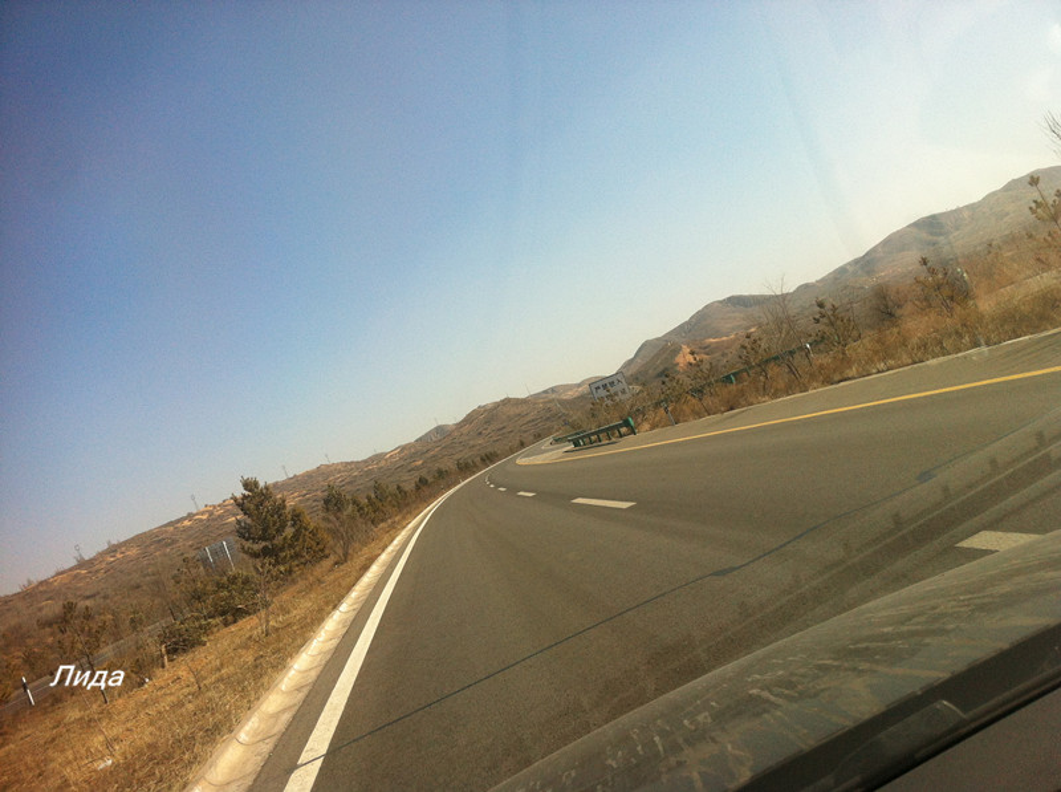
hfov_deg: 52.7
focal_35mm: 35
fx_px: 1071
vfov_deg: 40.6
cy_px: 396
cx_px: 530
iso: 80
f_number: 2.8
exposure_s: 1/1207
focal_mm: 3.85
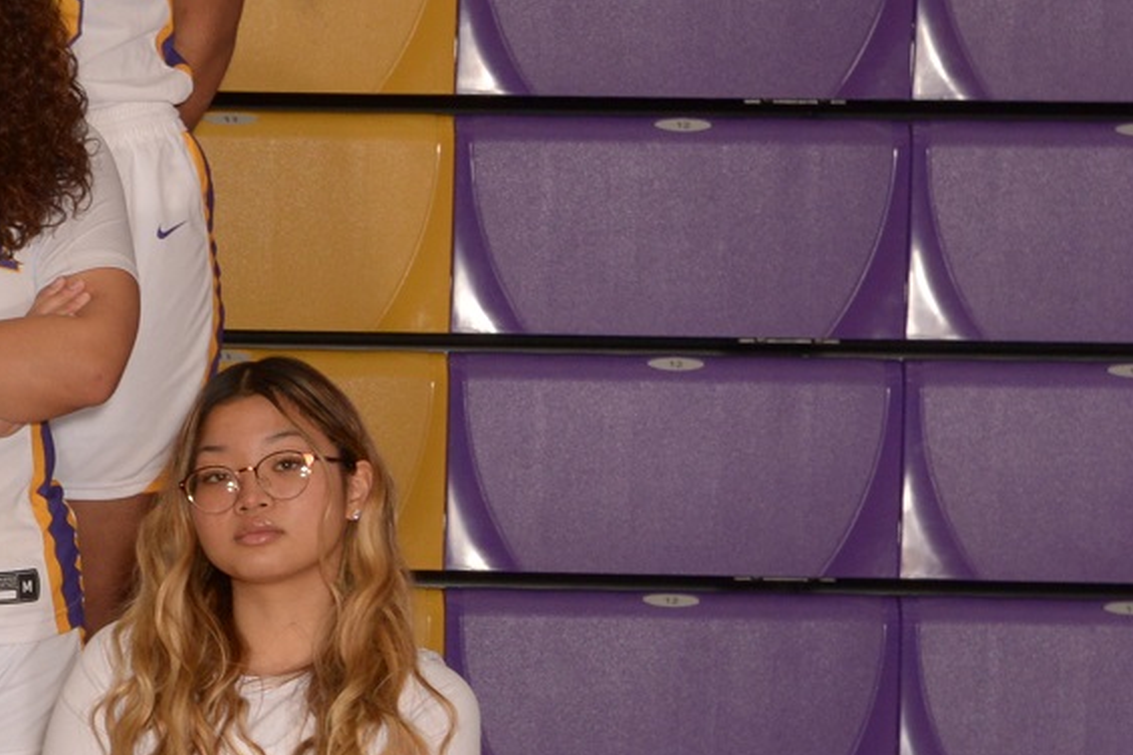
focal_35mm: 480
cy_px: 542
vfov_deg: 2.9
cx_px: -715
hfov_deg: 4.3
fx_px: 15105
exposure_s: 1/160
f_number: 8
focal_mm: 120
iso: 640
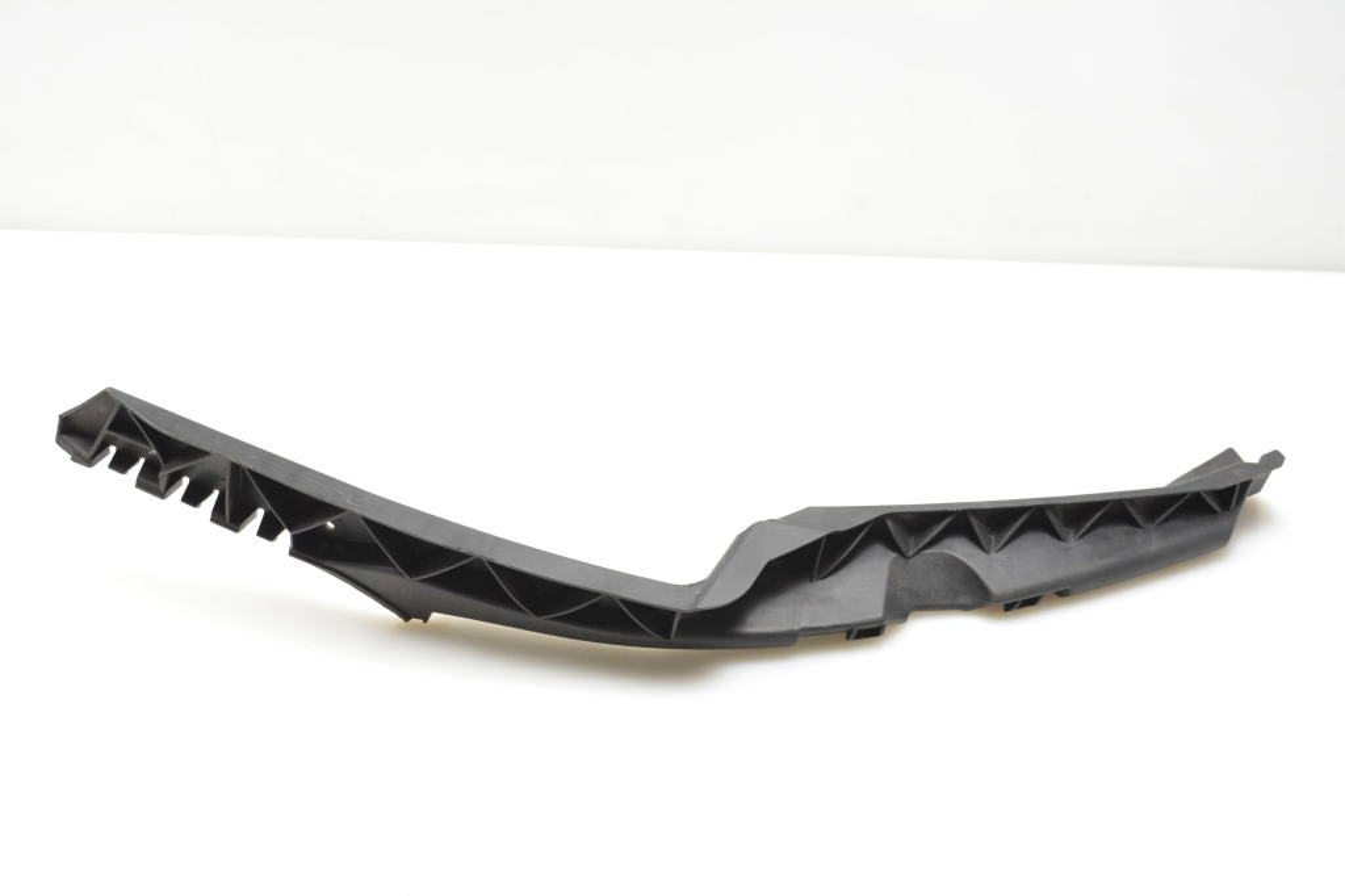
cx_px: 672
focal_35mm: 51
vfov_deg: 26.5
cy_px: 448
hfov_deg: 38.9
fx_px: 1905
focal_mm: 34
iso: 2000
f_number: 5.6
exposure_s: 1/125
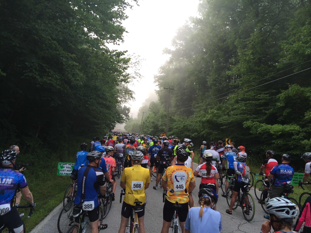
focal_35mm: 29
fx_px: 261
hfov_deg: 61.7
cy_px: 116
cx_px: 156
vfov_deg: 48.2
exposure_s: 1/40
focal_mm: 4.15
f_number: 2.2
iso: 32
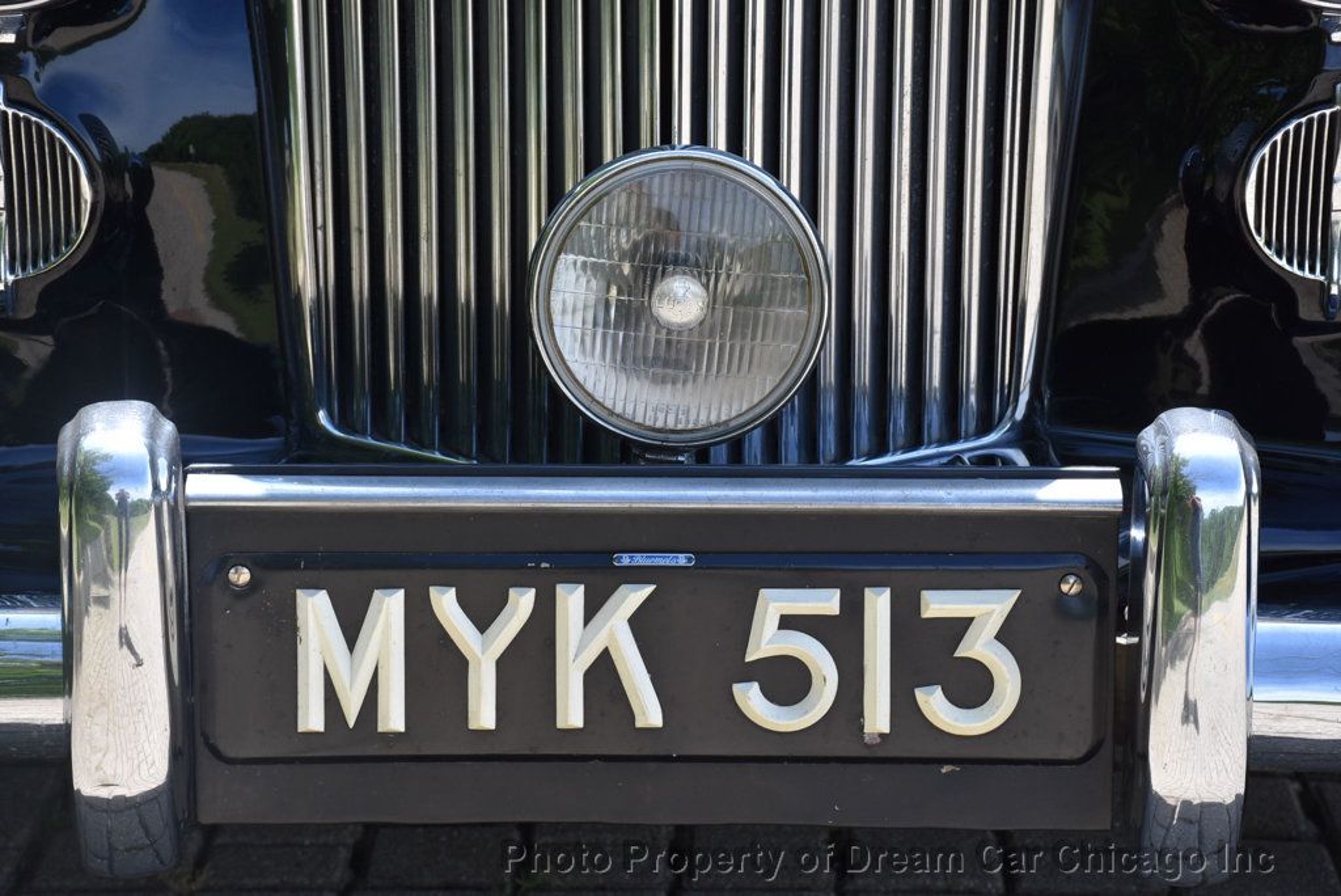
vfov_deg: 13.8
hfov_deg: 20.6
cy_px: 448
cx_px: 670
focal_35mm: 99
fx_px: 3690
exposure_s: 1/500
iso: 400
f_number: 8
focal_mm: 66
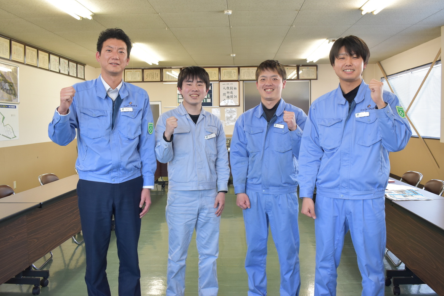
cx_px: 225
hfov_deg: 55.8
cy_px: 145
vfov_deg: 38.9
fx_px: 419
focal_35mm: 34
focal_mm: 22
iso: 800
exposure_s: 1/60
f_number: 5
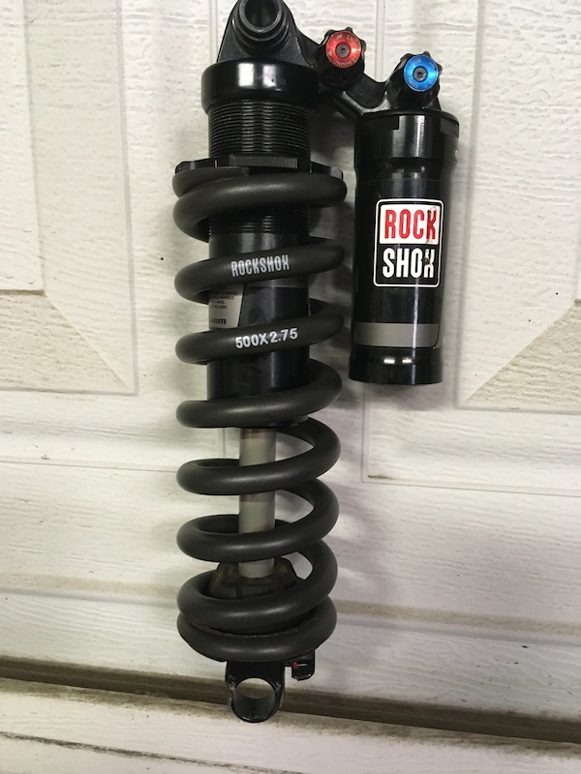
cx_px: 290
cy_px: 387
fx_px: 649
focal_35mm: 29
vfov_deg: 61.7
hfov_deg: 48.2
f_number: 2.2
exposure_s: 1/15
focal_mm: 4.15
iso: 200
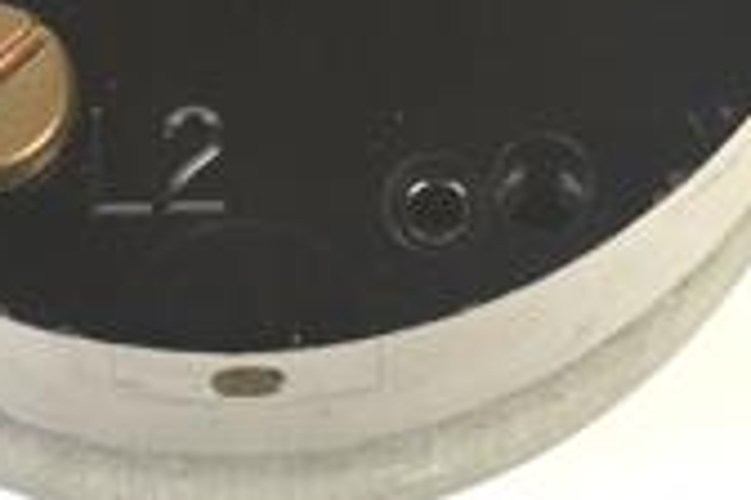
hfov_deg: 9.1
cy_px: -179
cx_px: 241
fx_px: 4693
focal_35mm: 225
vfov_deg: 6.1
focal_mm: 42
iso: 200
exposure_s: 1/200
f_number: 16
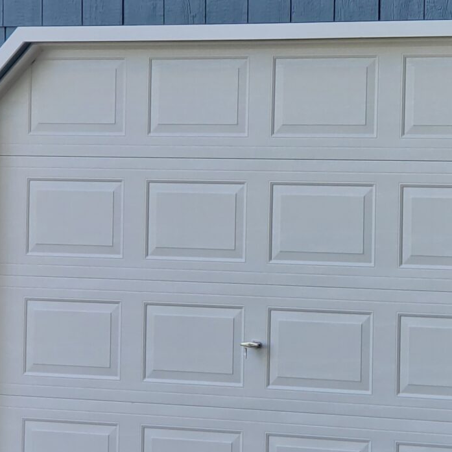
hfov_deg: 12.8
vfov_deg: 12.9
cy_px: 192
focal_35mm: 135
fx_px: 1994
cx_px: 431
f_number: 2.4
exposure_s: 1/100
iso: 40
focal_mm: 6
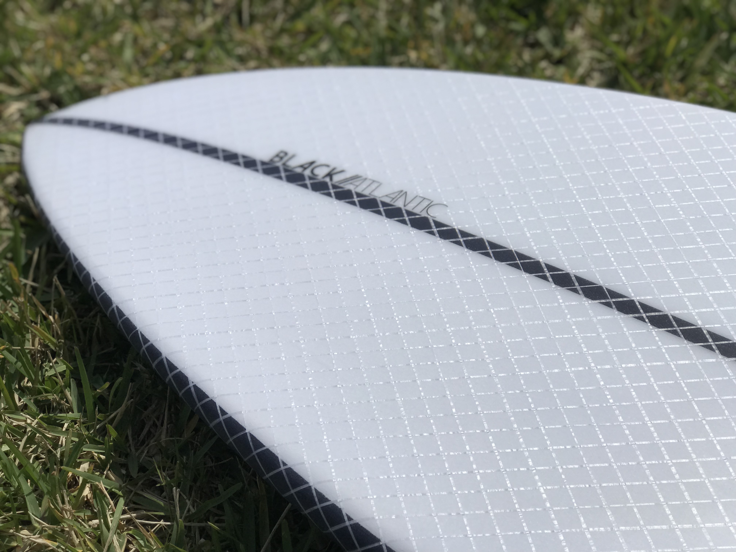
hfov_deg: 33.8
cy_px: 276
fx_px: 1212
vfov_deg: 25.7
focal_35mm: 57
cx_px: 368
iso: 20
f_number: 2.8
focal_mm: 6.6
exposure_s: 1/5051
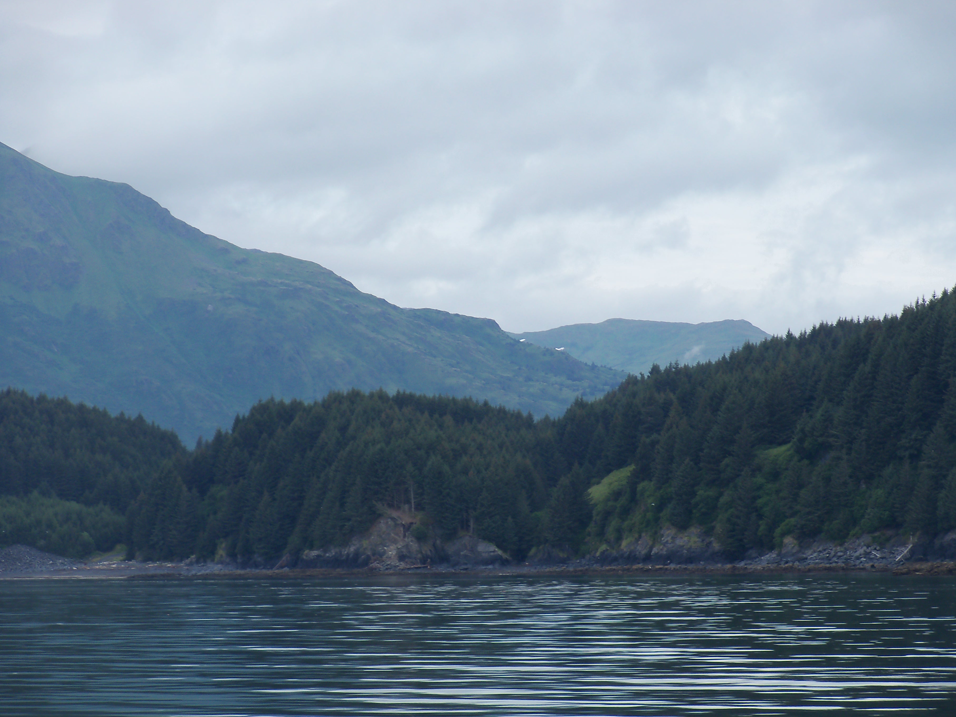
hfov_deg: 13.4
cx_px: 481
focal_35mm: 147
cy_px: 360
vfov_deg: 10.1
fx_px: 4060
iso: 64
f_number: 4.3
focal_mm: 25.8
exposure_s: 1/200
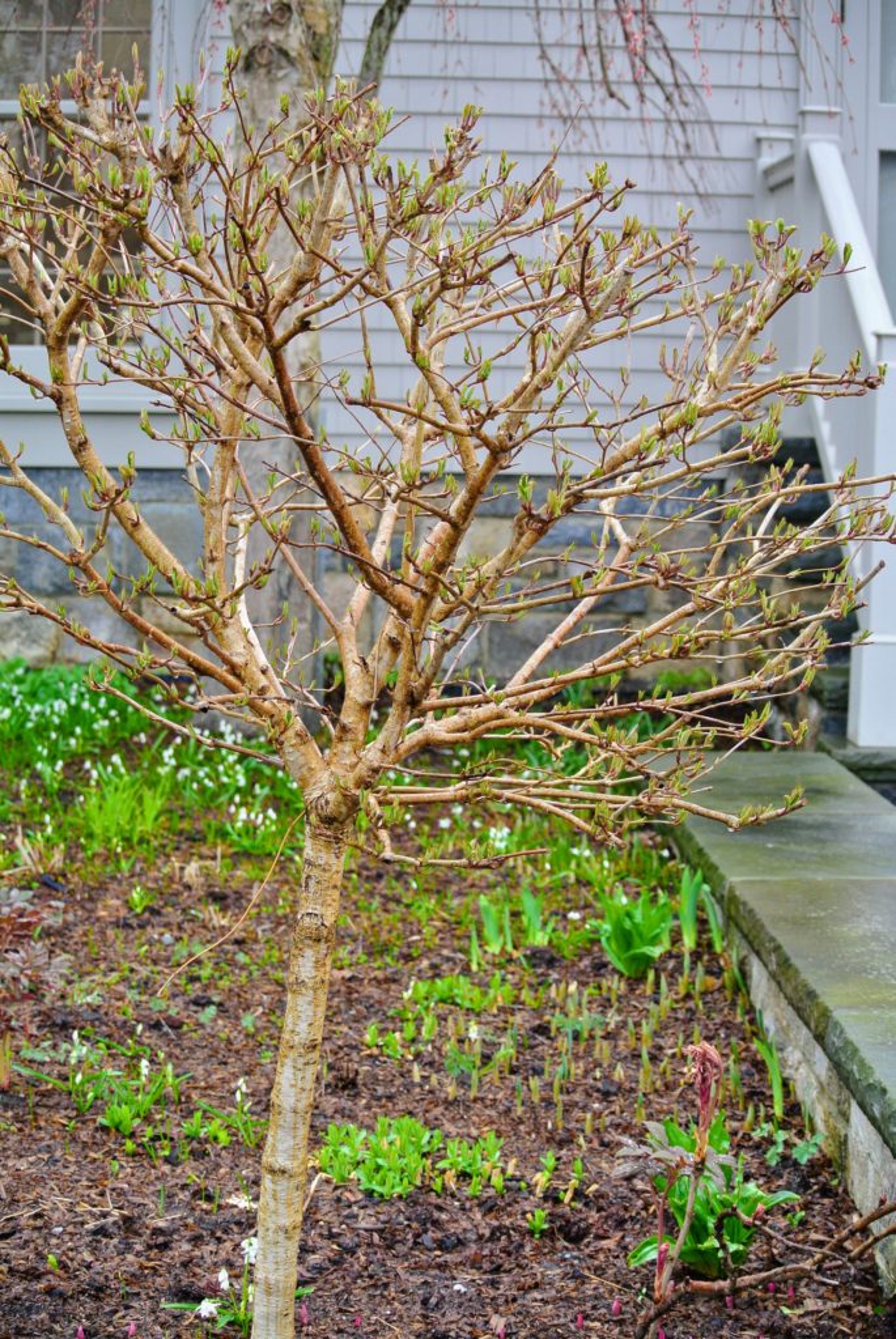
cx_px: 448
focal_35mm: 81
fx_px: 3017
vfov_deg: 25.0
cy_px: 670
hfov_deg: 16.9
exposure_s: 1/160
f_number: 3.8
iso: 100
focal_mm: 30
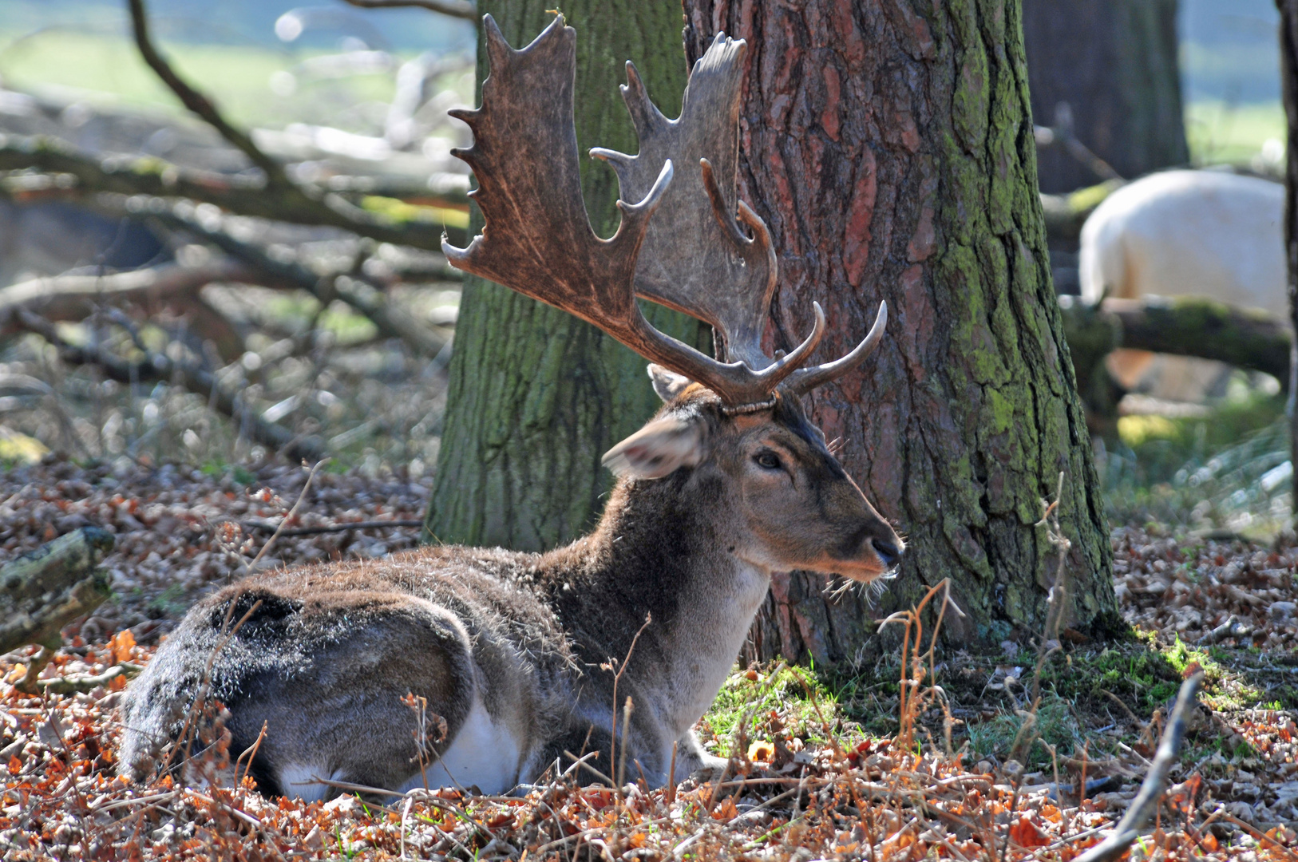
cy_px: 431
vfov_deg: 2.3
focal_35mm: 600
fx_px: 21607
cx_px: 649
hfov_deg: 3.4
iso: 200
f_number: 8
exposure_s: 1/60
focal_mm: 400
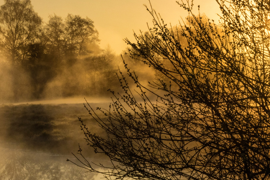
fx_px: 1380
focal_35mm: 184
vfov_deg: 7.5
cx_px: 92
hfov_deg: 11.2
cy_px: 124
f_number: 14
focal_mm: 29.69
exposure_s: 1/125
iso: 125
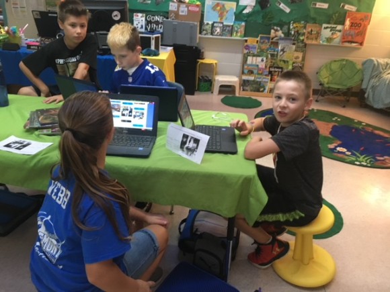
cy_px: 146
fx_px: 327
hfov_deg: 61.7
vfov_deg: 48.2
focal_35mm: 29
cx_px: 195
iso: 200
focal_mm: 4.15
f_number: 2.2
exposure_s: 1/15
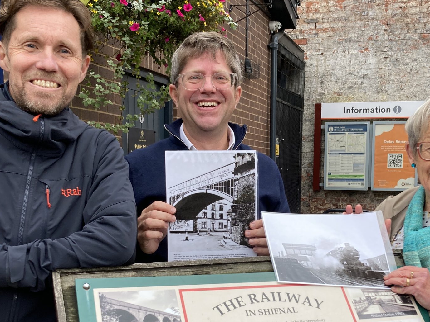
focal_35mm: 52
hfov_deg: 36.6
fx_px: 646
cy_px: 232
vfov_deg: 27.7
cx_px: 266
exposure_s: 1/379
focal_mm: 3.99
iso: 20
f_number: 1.8
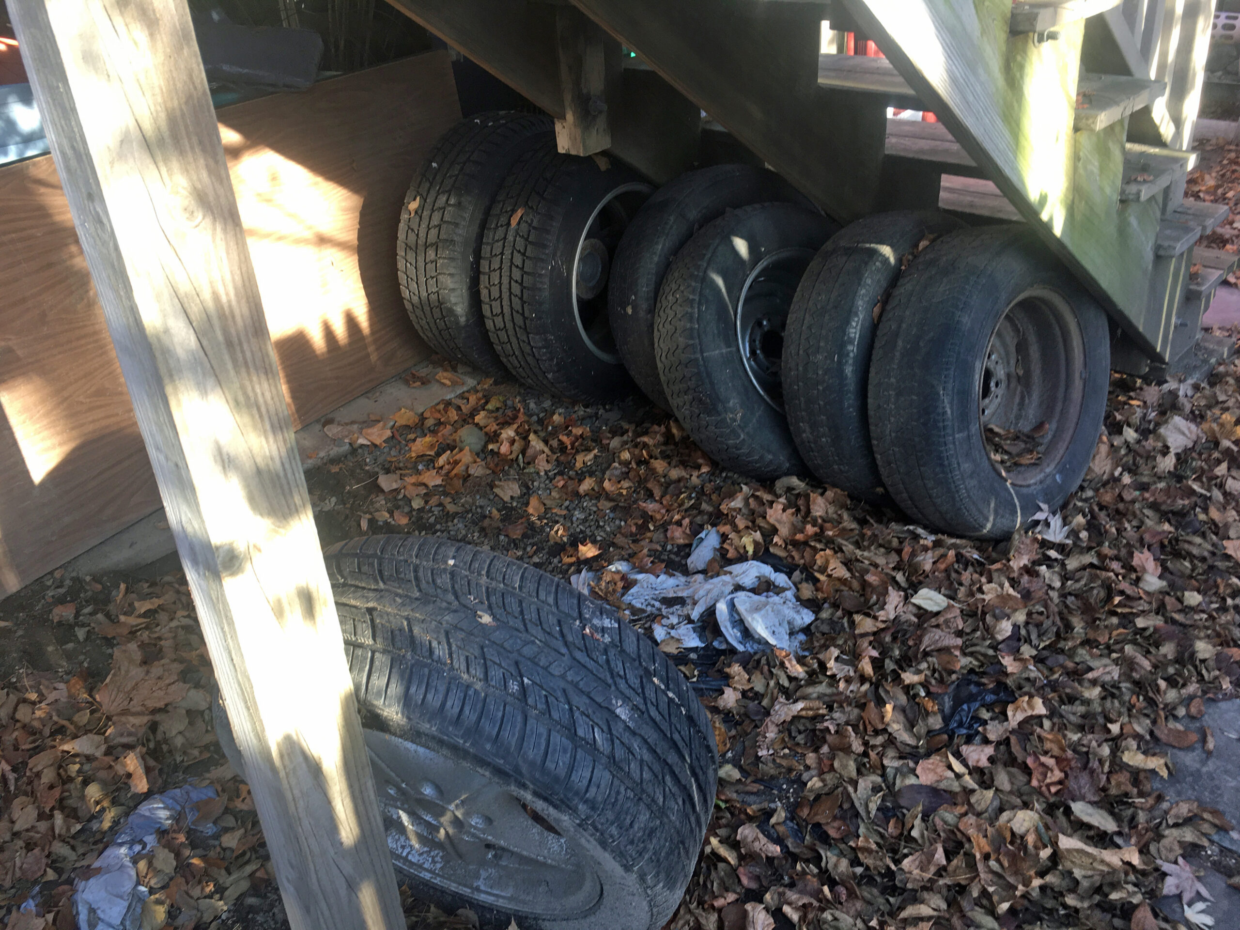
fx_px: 1039
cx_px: 620
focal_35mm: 29
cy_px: 465
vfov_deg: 48.2
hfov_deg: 61.7
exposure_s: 1/40
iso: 32
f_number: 2.2
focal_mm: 4.15
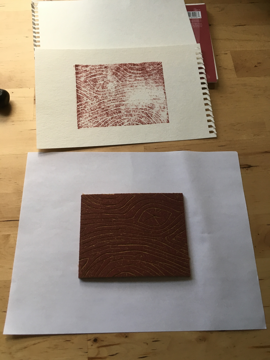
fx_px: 302
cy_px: 180
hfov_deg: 48.2
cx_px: 135
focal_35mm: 29
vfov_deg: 61.7
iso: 40
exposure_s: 1/30
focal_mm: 4.15
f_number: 2.2
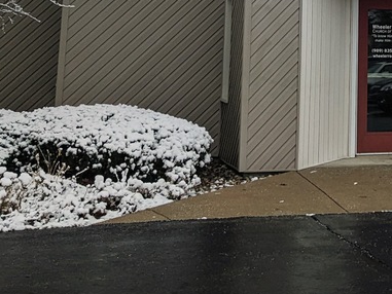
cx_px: 386
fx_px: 963
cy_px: -150
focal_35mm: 85
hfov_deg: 22.2
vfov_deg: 15.9
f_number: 1.73
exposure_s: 1/2132
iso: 90
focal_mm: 4.38
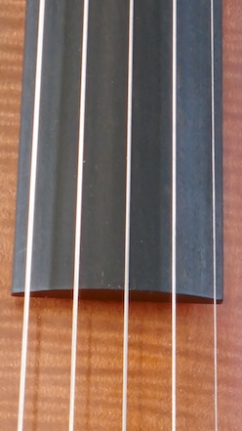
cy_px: 464
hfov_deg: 2.1
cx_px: 140
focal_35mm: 582
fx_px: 6641
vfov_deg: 3.7
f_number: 5.9
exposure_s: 1/80
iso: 1600
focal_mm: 74.2
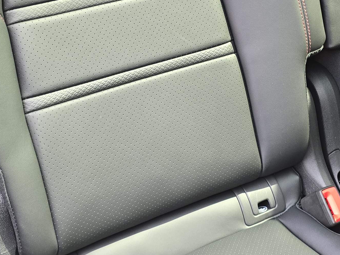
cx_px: 246
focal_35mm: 69
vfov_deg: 21.2
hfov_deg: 27.8
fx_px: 678
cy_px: 68
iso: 200
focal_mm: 6.3
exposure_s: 1/120
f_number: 1.7
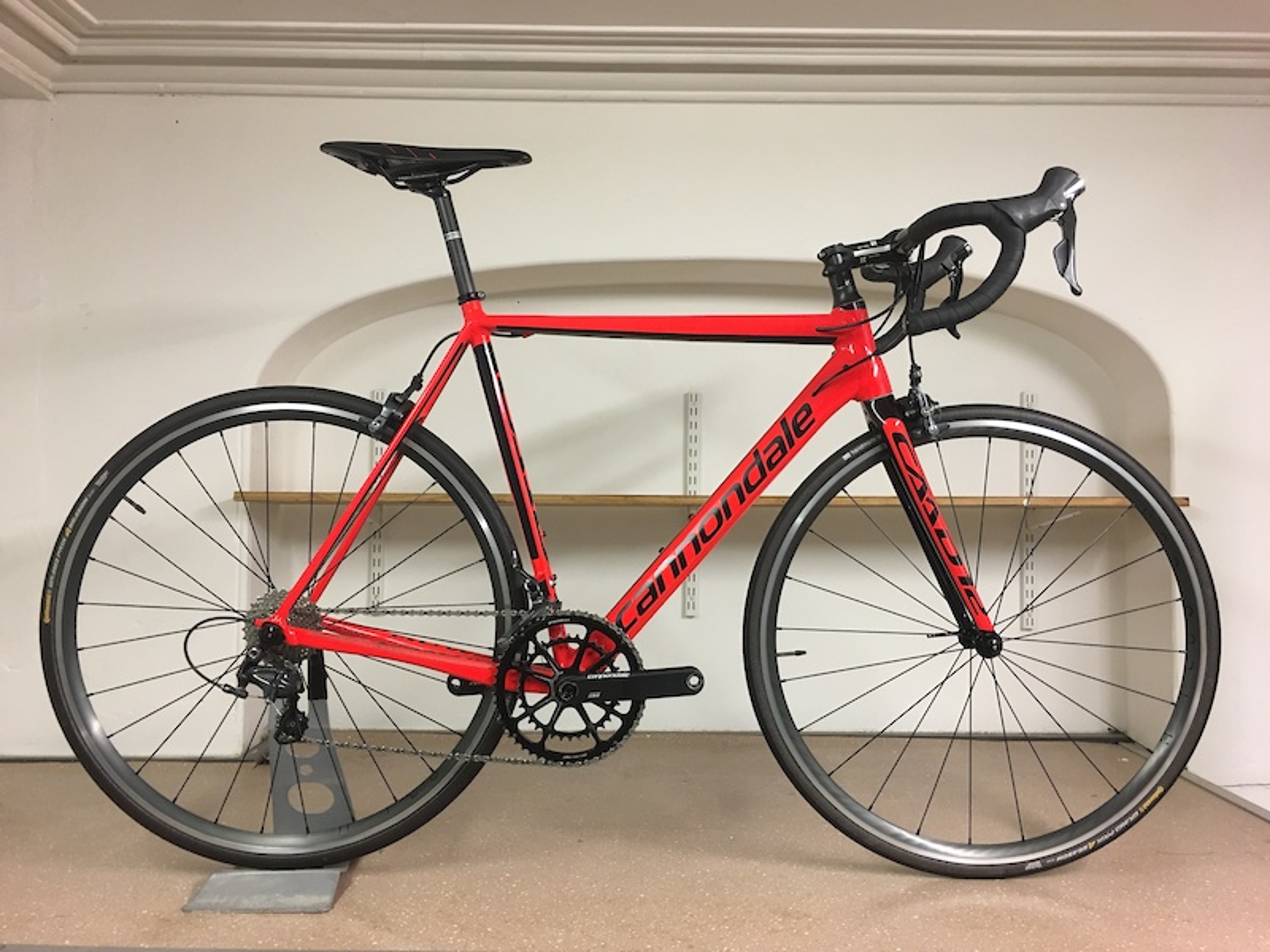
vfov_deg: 48.2
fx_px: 1064
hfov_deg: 61.7
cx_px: 635
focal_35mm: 29
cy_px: 476
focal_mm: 4.15
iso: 64
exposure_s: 1/17
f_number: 2.2
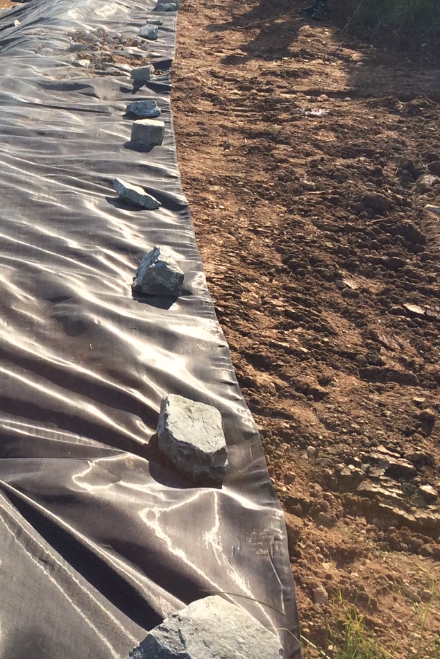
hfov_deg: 19.6
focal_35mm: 65
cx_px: -101
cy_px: 248
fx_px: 1191
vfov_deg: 30.8
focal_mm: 4.15
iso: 32
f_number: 2.2
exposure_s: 1/1642
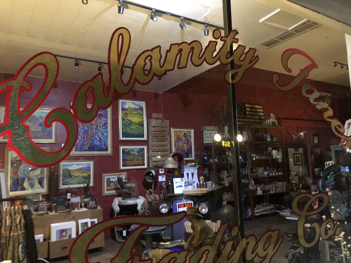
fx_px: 284
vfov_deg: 49.7
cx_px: 176
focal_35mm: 28
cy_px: 132
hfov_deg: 63.4
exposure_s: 1/4
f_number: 1.8
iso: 160
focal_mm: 4
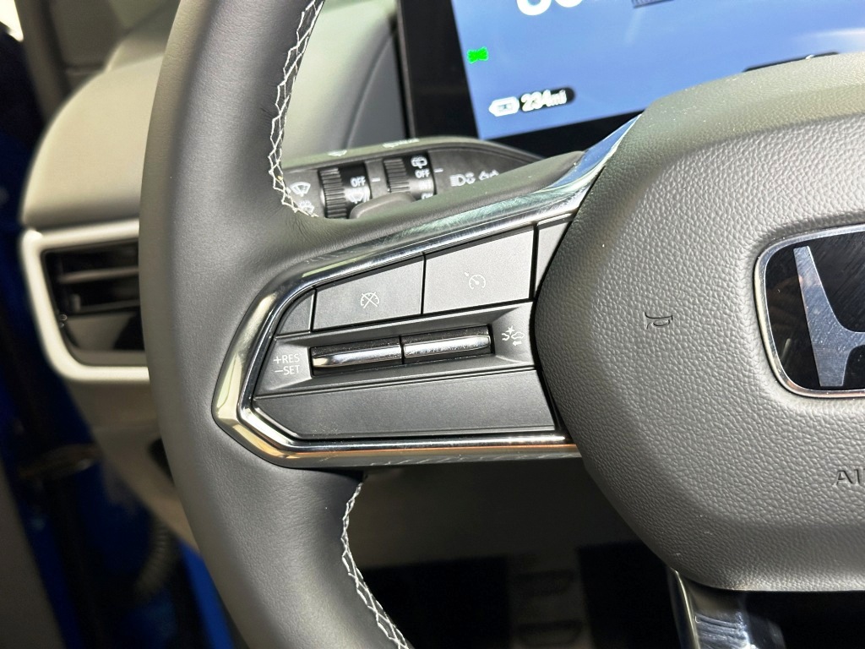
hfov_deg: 39.7
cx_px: 432
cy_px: 324
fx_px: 1199
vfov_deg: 30.3
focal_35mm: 48
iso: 500
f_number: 1.78
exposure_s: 1/40
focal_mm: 6.86
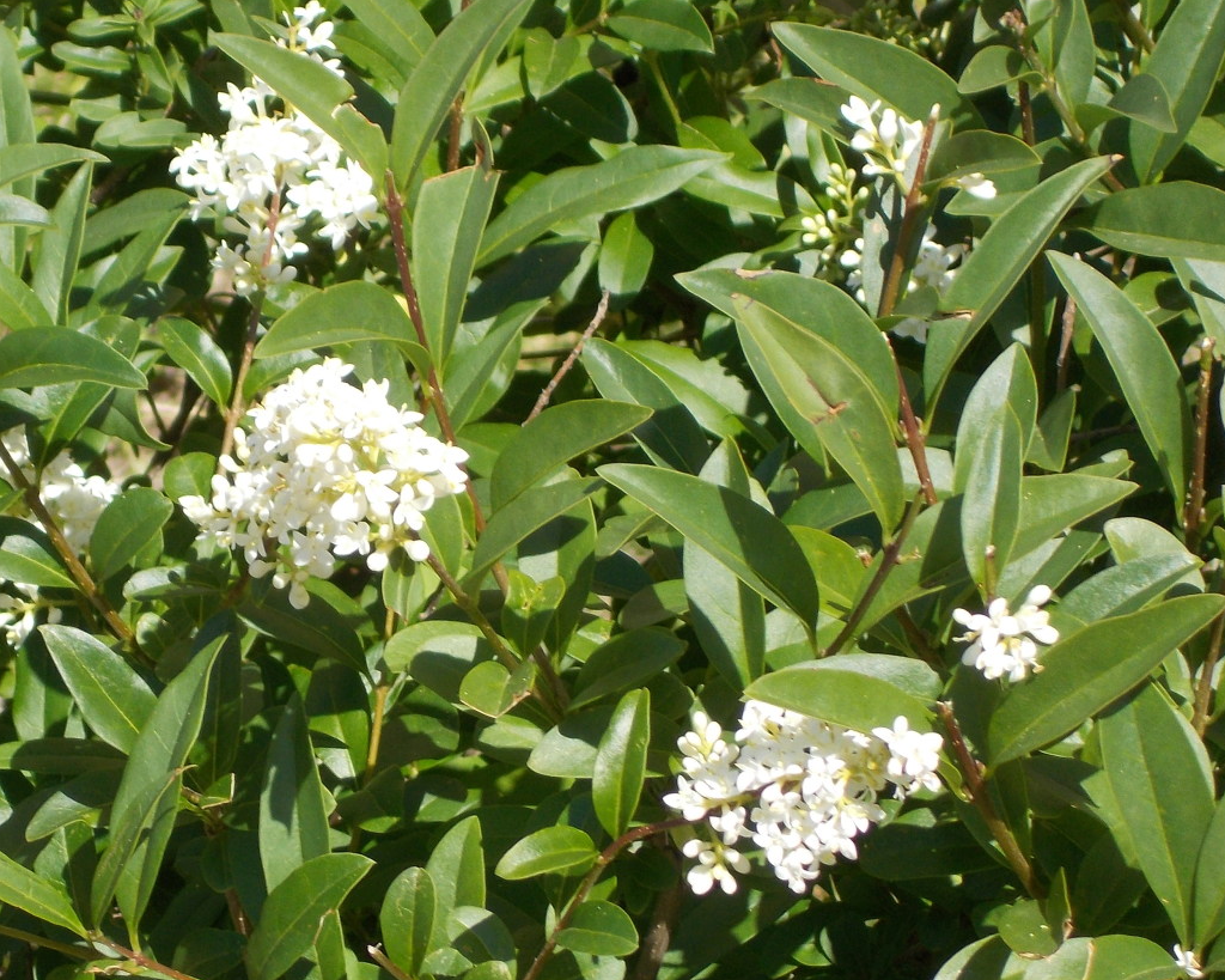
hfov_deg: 8.7
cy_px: 498
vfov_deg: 6.9
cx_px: 272
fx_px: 8084
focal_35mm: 223
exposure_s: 1/200
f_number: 6.5
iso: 80
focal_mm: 23
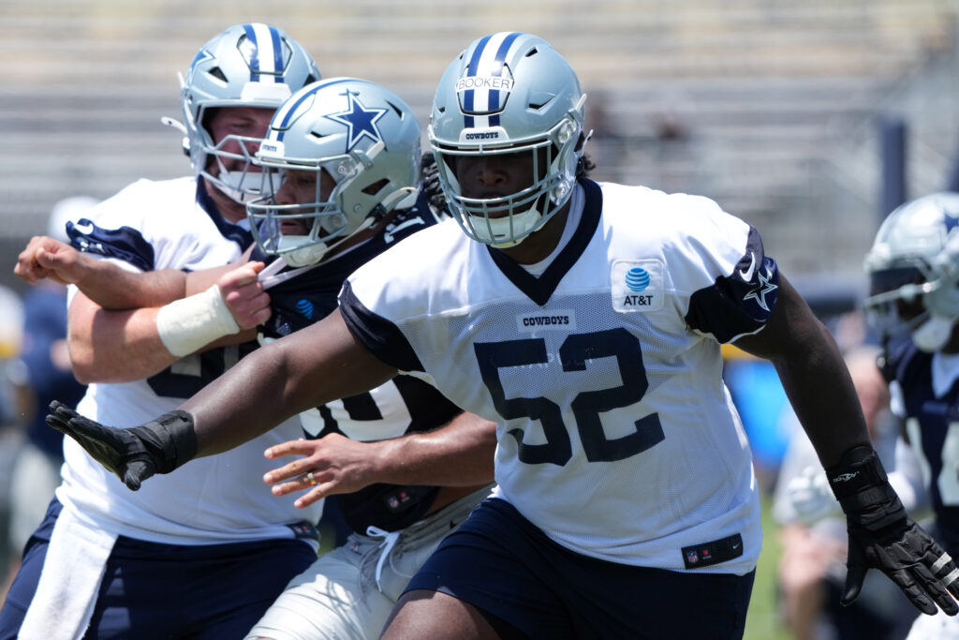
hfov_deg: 3.3
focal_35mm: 626
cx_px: 480
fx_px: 16677
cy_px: 320
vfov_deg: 2.2
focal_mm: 626
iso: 1250
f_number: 8
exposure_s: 1/2000
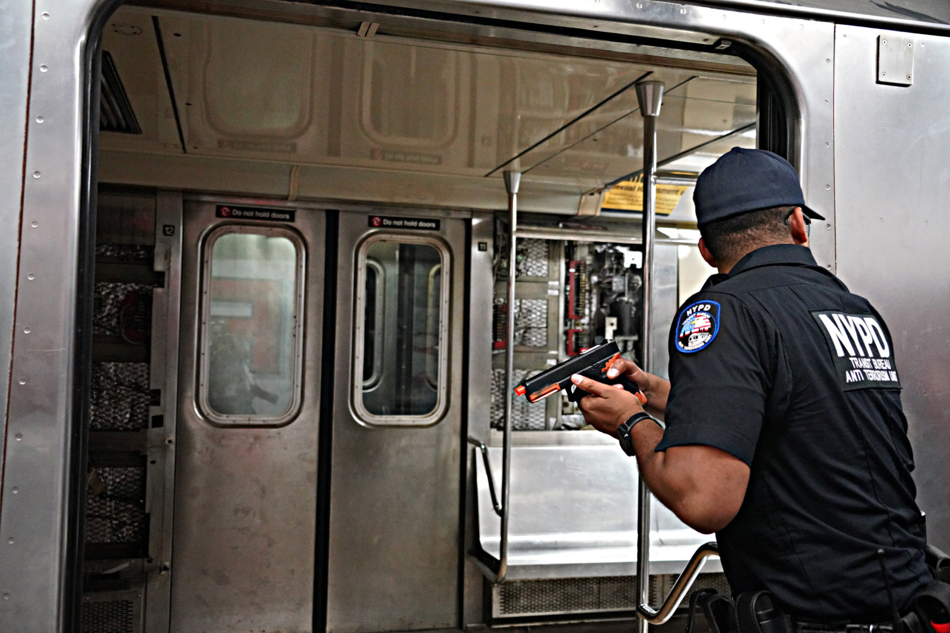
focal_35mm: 32
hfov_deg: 58.7
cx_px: 475
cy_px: 316
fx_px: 844
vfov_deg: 41.1
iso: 8000
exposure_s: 1/160
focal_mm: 32
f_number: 4
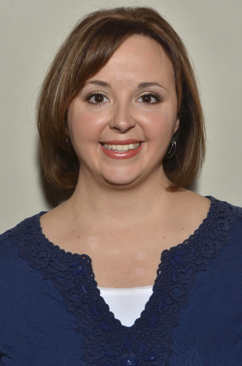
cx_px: 121
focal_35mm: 82
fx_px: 836
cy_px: 183
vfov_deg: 24.7
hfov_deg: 16.5
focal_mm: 55
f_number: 7.1
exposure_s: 1/125
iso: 400
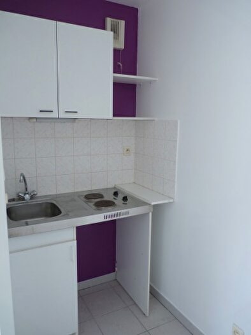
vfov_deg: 65.3
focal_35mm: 27
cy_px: 168
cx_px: 126
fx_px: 261
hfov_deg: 51.4
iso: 80
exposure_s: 1/60
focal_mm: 4.8
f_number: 2.8
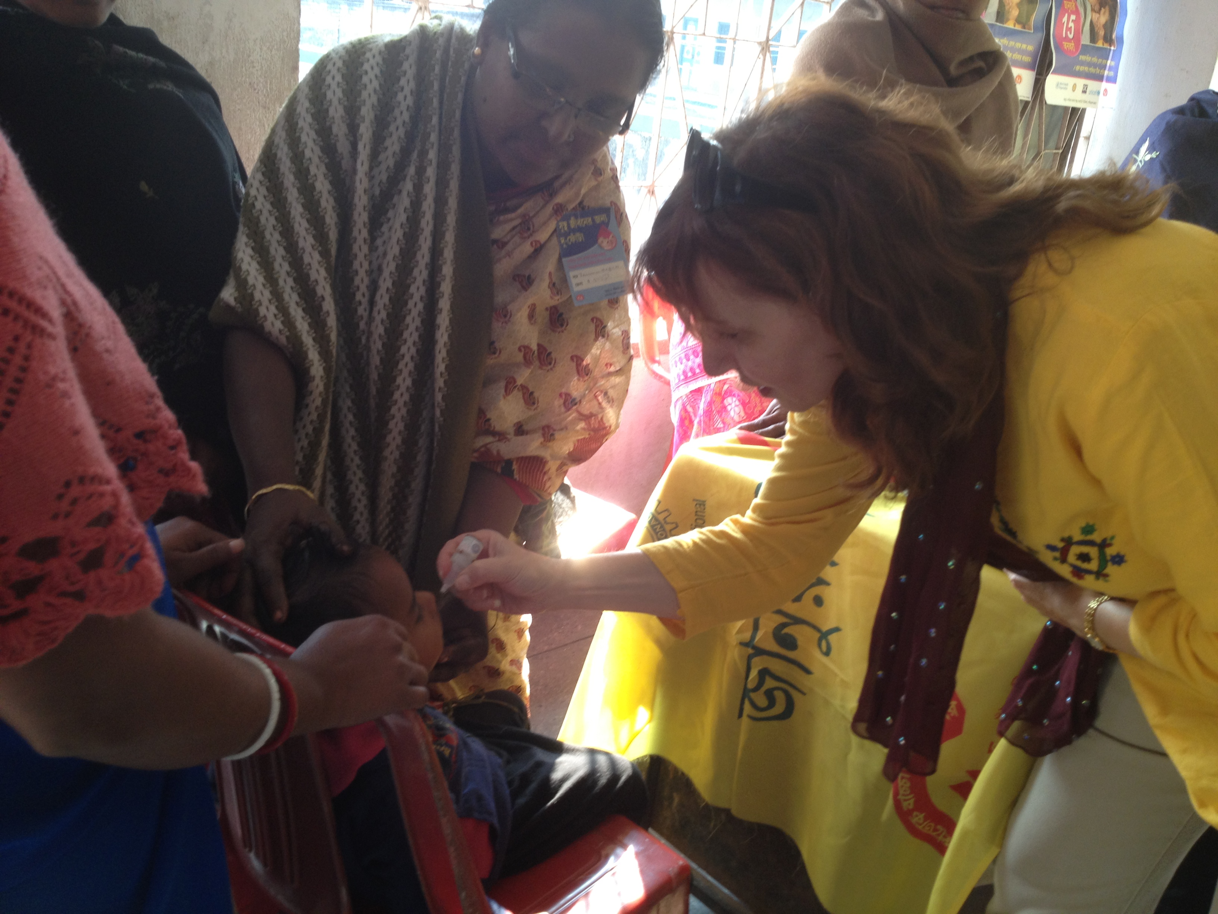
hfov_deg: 52.6
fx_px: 1232
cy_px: 457
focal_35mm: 35
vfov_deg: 40.7
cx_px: 609
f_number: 2.4
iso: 64
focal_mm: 4.28
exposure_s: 1/40
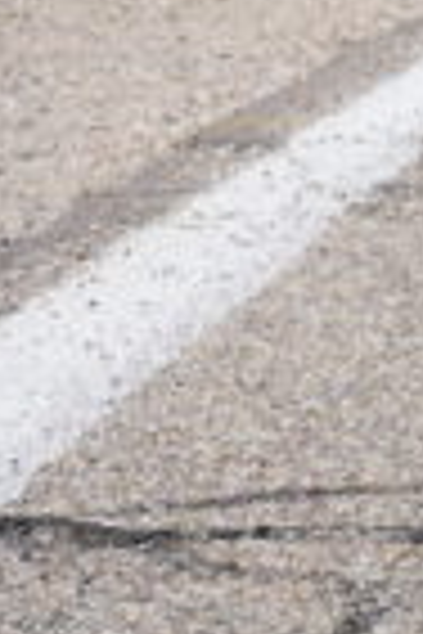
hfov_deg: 5.2
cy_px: 0
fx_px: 4142
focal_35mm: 235
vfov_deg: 8.7
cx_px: 1674
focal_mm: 43
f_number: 10
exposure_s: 1/125
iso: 100
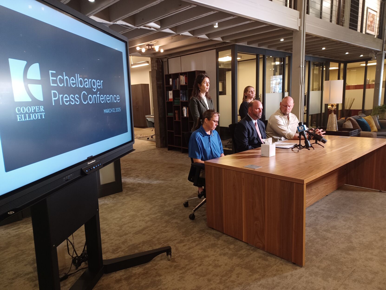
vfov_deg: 54.9
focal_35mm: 25
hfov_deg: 69.4
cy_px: 145
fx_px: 279
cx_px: 193
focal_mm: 4.6
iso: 400
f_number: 1.8
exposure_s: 1/30
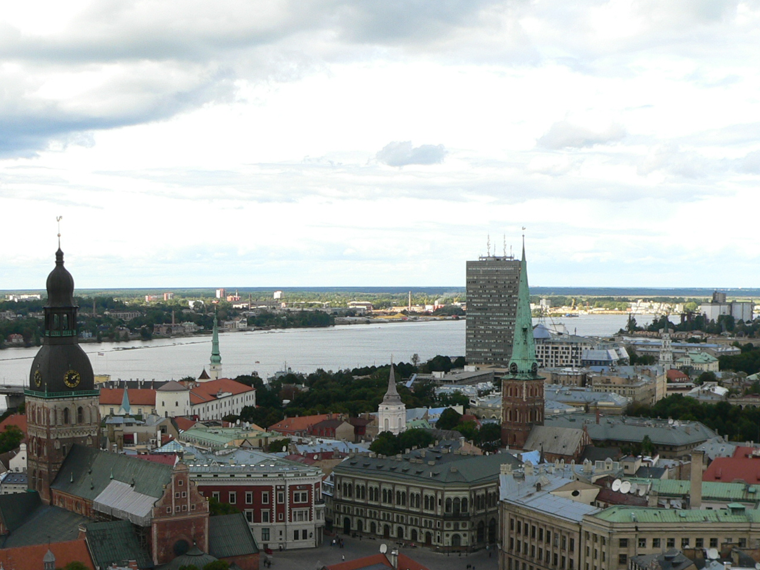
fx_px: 1252
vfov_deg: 25.3
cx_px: 270
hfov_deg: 33.6
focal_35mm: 57
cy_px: 444
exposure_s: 1/250
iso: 80
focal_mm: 6
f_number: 4
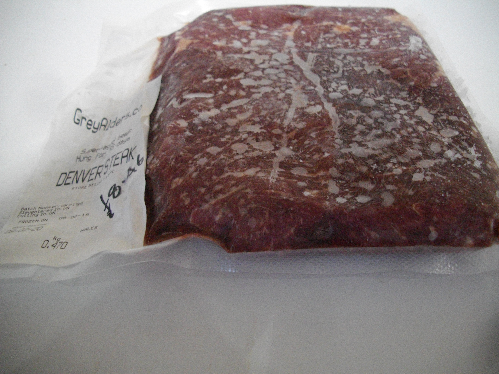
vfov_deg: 45.4
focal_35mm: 31
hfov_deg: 58.4
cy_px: 187
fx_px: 447
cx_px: 250
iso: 200
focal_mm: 5.7
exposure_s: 1/60
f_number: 2.9
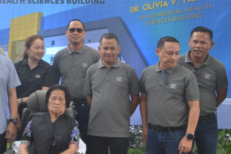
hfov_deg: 32.3
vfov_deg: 22.2
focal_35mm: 61
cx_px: 61
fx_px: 391
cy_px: 53
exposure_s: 1/125
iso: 250
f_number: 5.6
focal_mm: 18
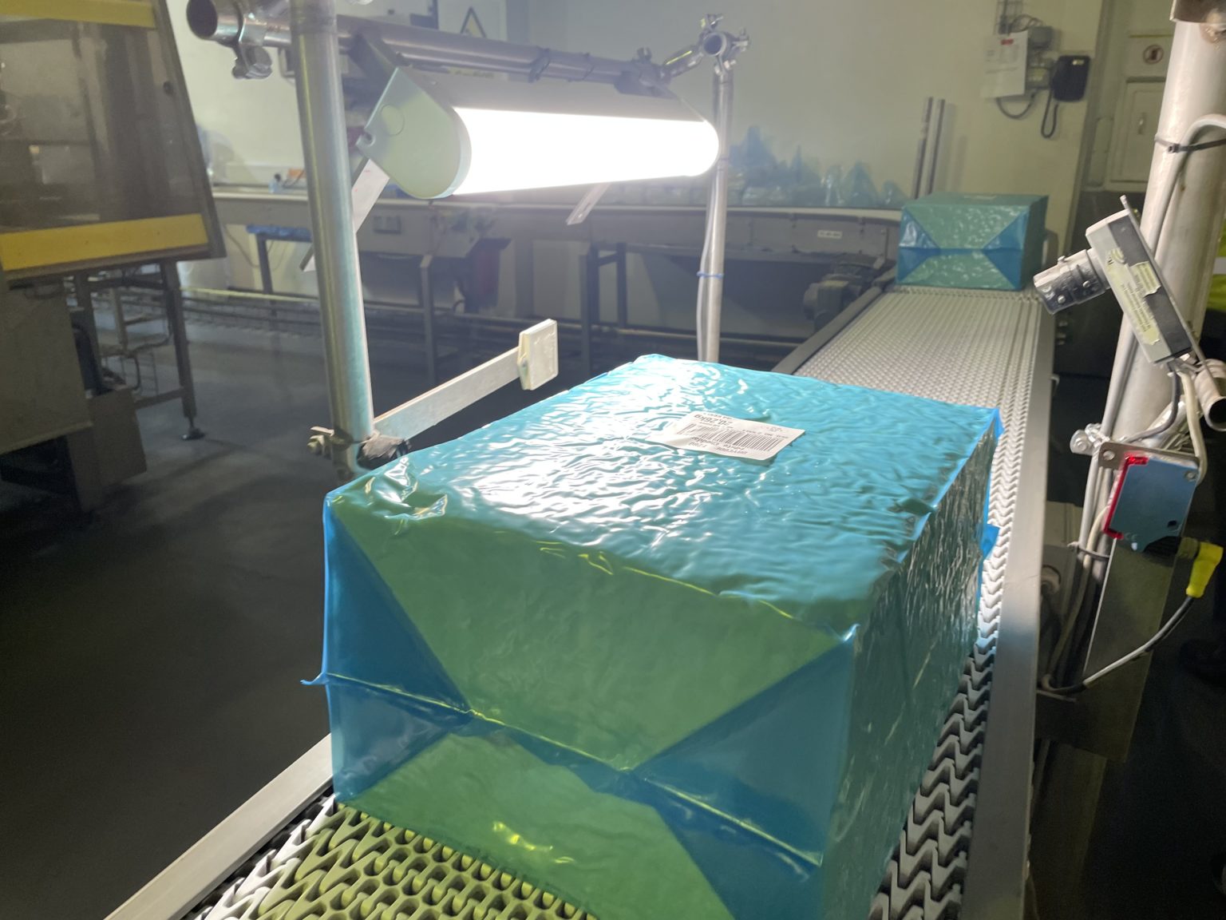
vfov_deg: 53.1
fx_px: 921
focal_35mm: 26
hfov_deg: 67.3
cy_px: 460
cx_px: 613
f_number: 1.6
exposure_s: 1/100
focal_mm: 4.2
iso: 125
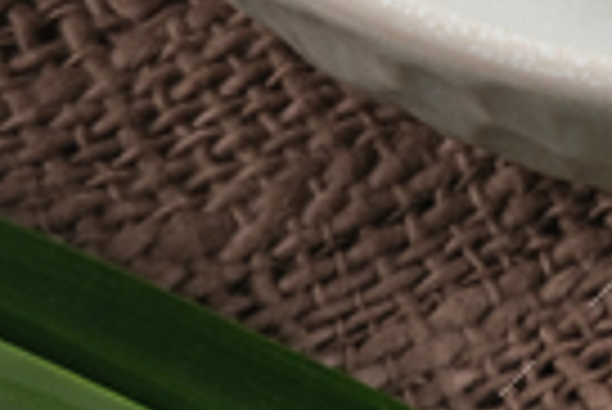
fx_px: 3914
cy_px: -403
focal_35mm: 230
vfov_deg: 5.8
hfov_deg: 8.8
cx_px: 810
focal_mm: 35
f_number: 16
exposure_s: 1/80
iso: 500
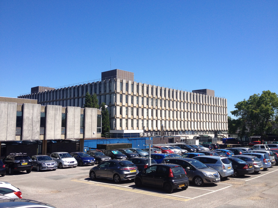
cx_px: 139
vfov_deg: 40.7
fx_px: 281
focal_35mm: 35
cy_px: 104
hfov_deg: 52.6
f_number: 2.4
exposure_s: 1/1577
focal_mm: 4.28
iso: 50
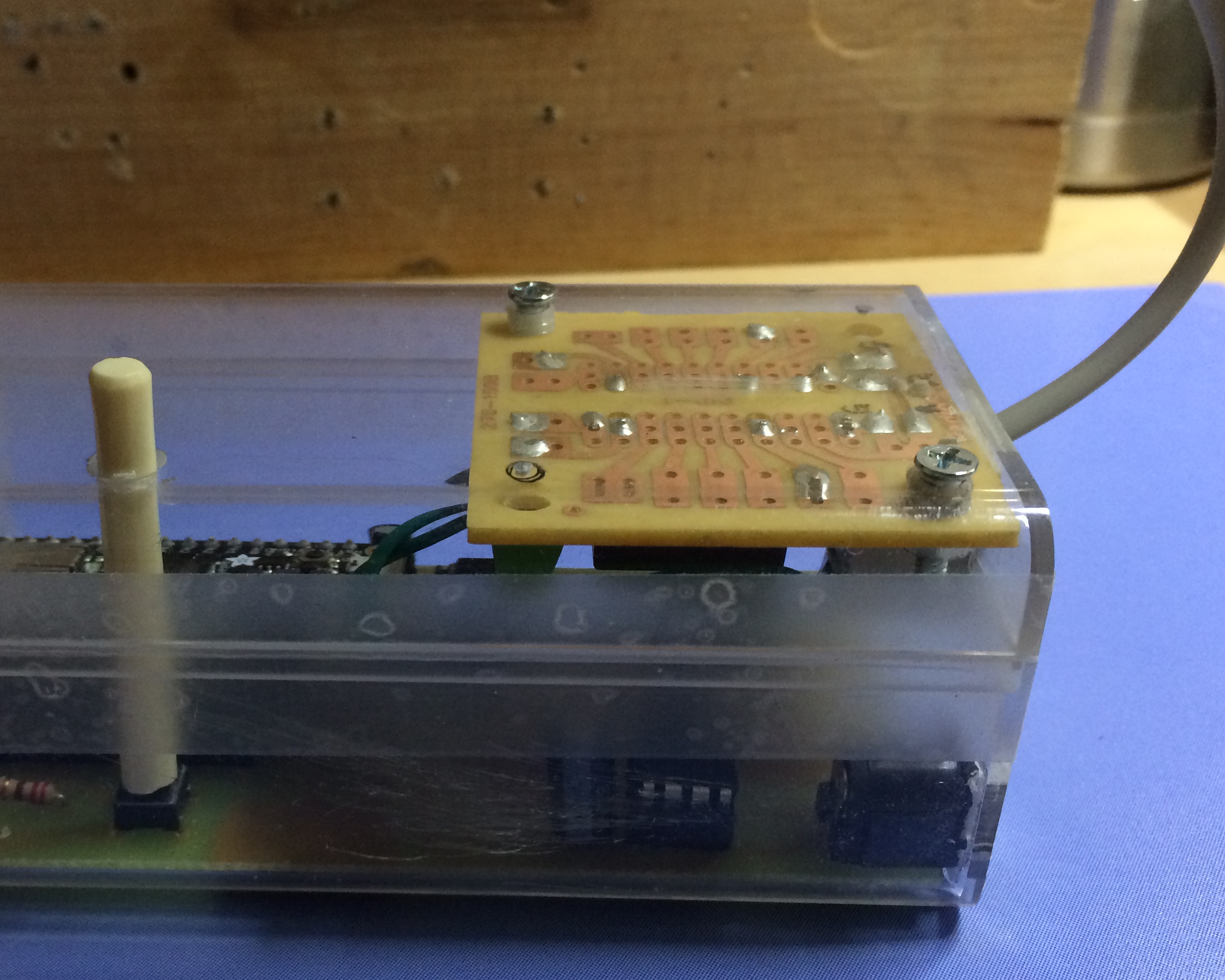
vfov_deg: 38.2
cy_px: 483
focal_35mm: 39
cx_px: 459
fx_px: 1414
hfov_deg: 46.4
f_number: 2.2
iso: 125
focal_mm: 4.15
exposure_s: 1/30
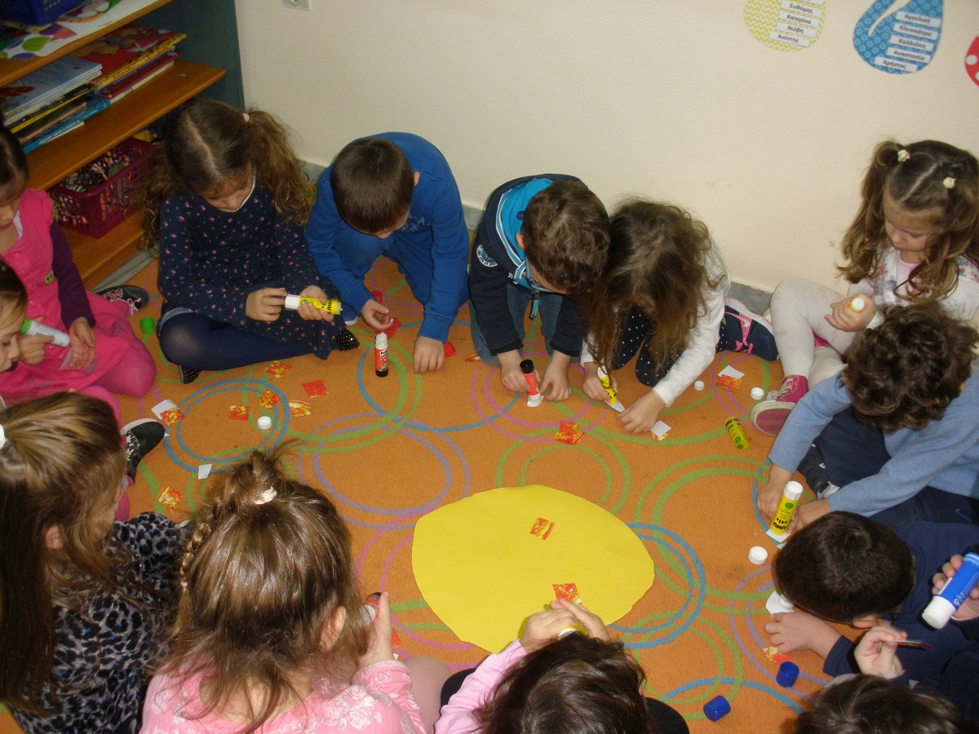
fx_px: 1018
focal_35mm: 36
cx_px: 490
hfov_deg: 51.4
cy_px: 367
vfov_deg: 39.7
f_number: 3.5
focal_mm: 6.3
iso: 160
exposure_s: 1/30
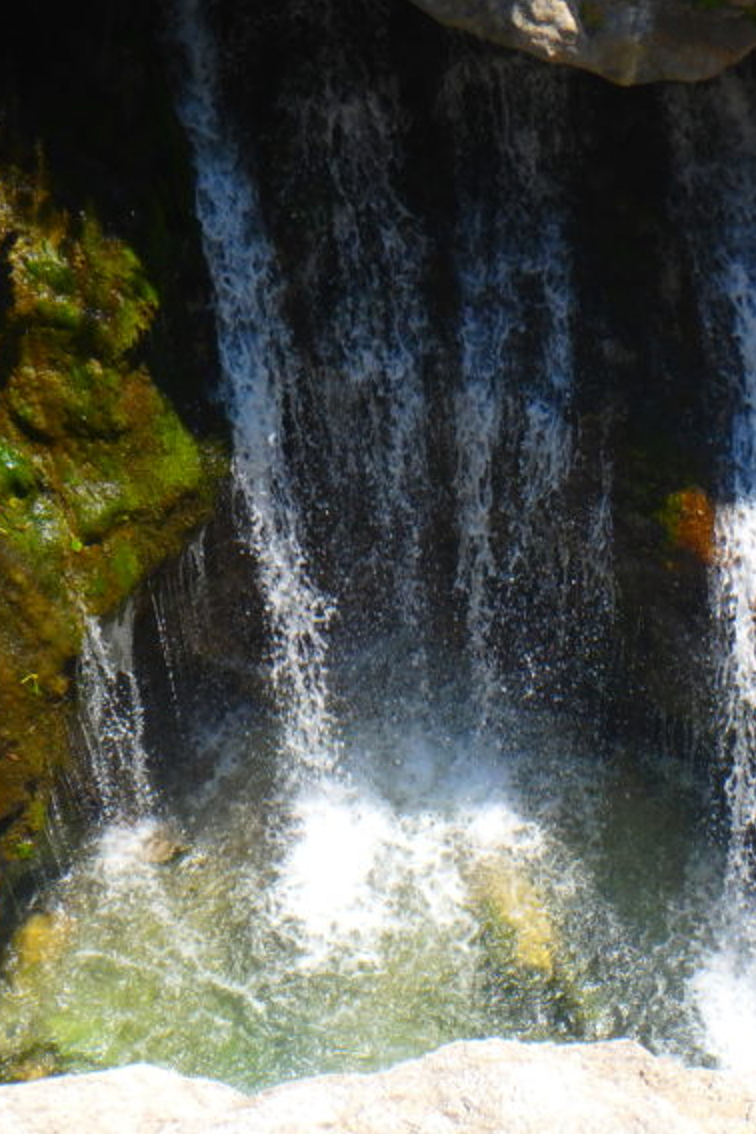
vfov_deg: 29.2
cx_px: 422
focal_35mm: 69
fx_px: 2173
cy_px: 574
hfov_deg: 19.7
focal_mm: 8.7
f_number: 5.2
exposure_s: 1/320
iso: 125
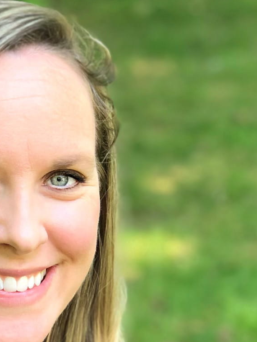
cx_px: 18
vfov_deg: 14.2
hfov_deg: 10.7
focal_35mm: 138
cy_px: 290
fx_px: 1366
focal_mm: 6
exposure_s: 1/60
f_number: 2.4
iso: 40
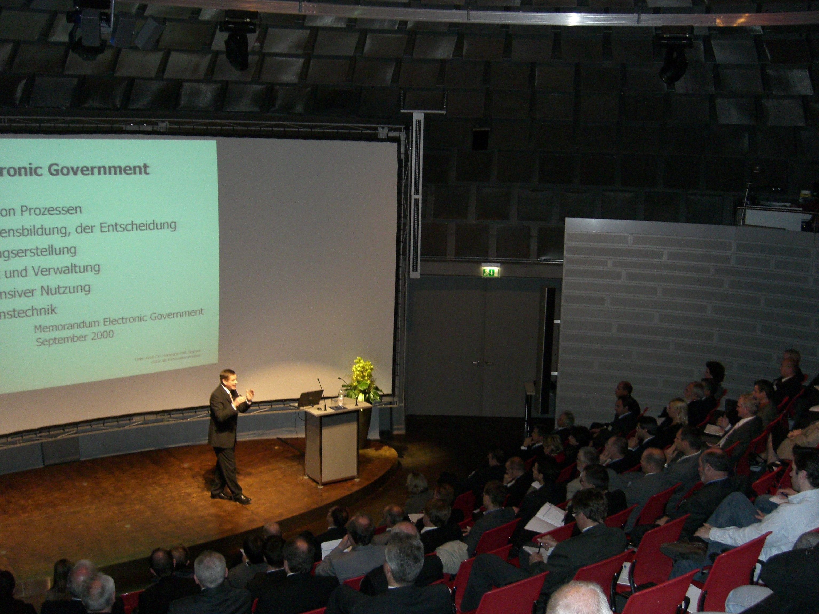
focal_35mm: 38
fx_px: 899
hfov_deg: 49.0
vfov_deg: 37.7
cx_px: 410
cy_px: 307
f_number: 2.8
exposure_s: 1/60
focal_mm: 7.9
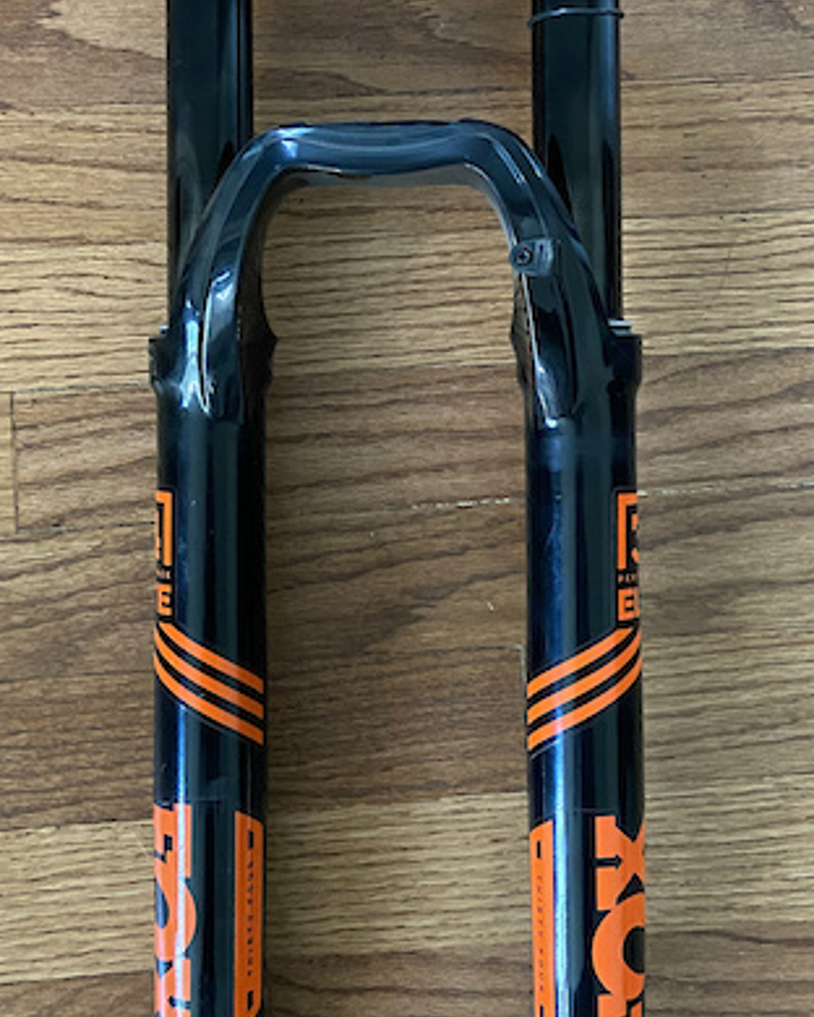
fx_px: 1566
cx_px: 389
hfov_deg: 29.1
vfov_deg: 35.5
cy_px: 300
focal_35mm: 52
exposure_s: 1/60
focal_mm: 4.25
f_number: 1.8
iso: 500
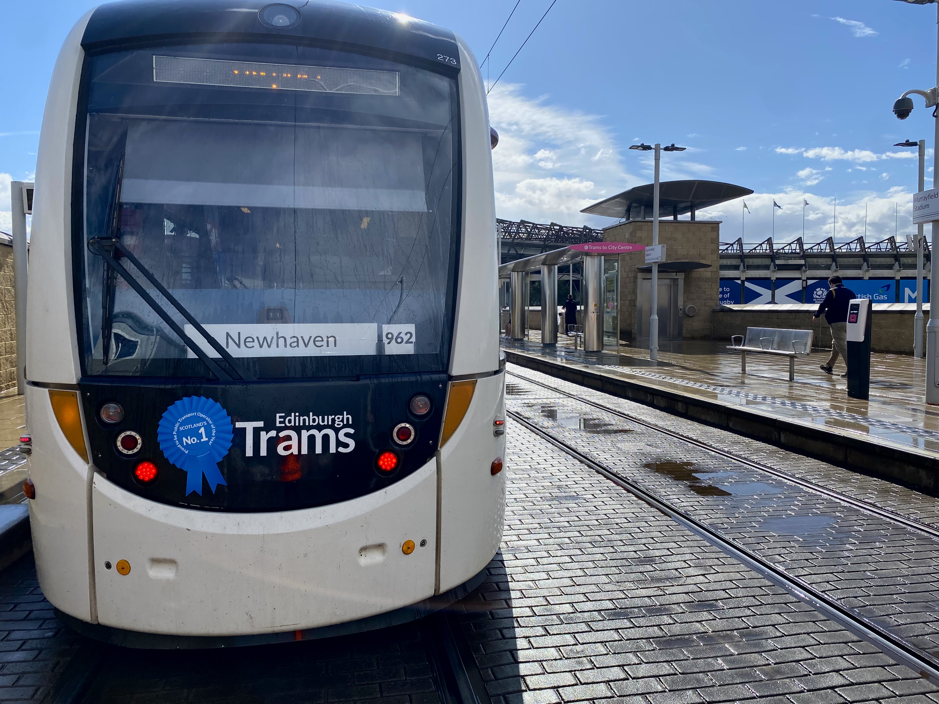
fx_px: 705
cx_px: 470
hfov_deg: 67.3
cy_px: 352
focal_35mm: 26
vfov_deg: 53.1
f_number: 1.8
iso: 32
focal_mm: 4.25
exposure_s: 1/4444
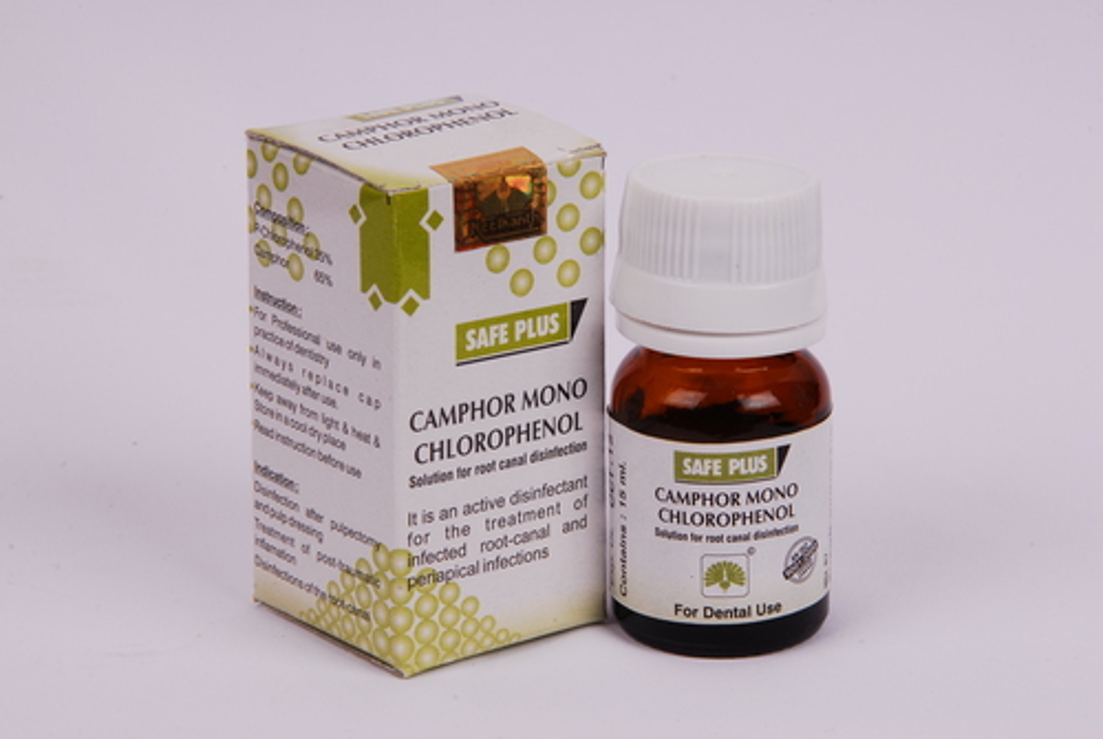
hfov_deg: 13.0
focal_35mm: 158
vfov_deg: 8.7
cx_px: 552
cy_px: 370
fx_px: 4833
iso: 100
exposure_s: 1/160
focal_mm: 105
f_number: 25
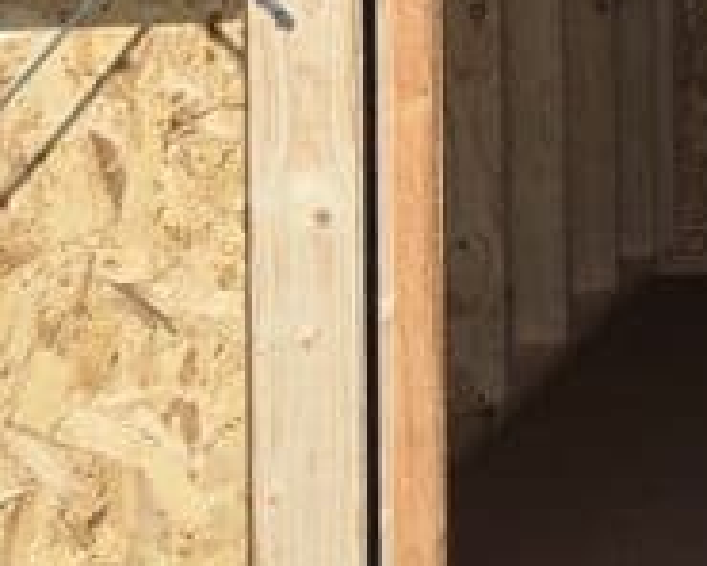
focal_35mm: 170
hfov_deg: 10.6
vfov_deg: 8.6
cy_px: -543
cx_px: 1299
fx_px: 3557
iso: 25
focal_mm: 5.4
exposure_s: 1/2163
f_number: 1.8
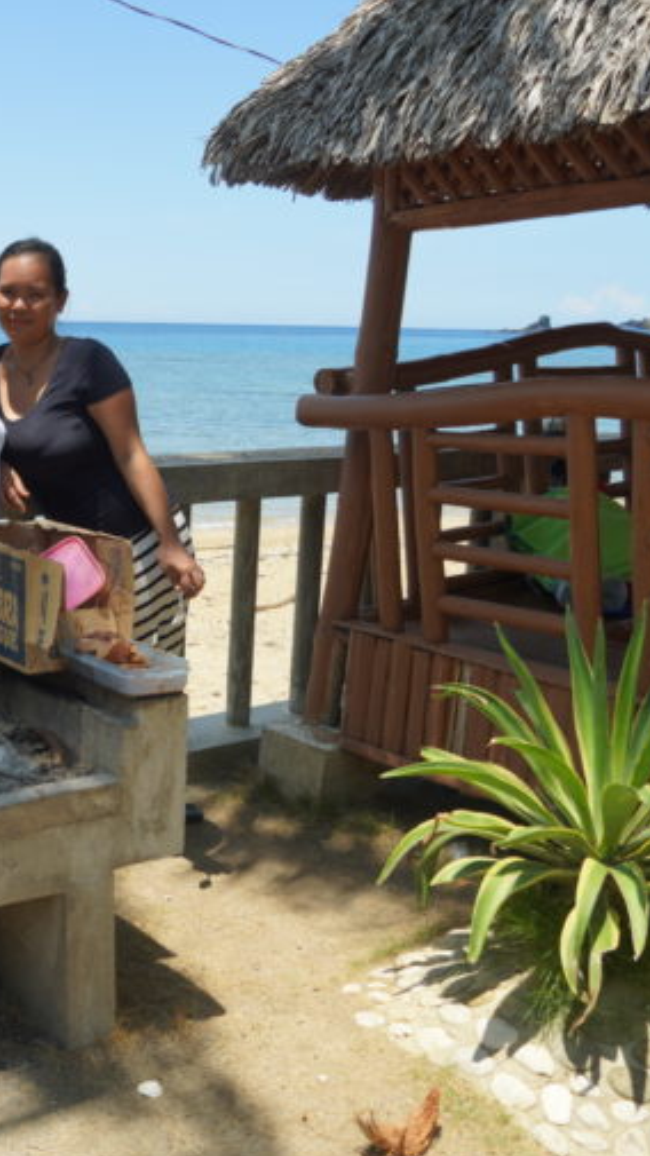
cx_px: -16
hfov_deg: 26.1
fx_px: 1318
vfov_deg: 47.4
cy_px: 584
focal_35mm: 43
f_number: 4.5
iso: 100
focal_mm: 18
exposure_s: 1/500
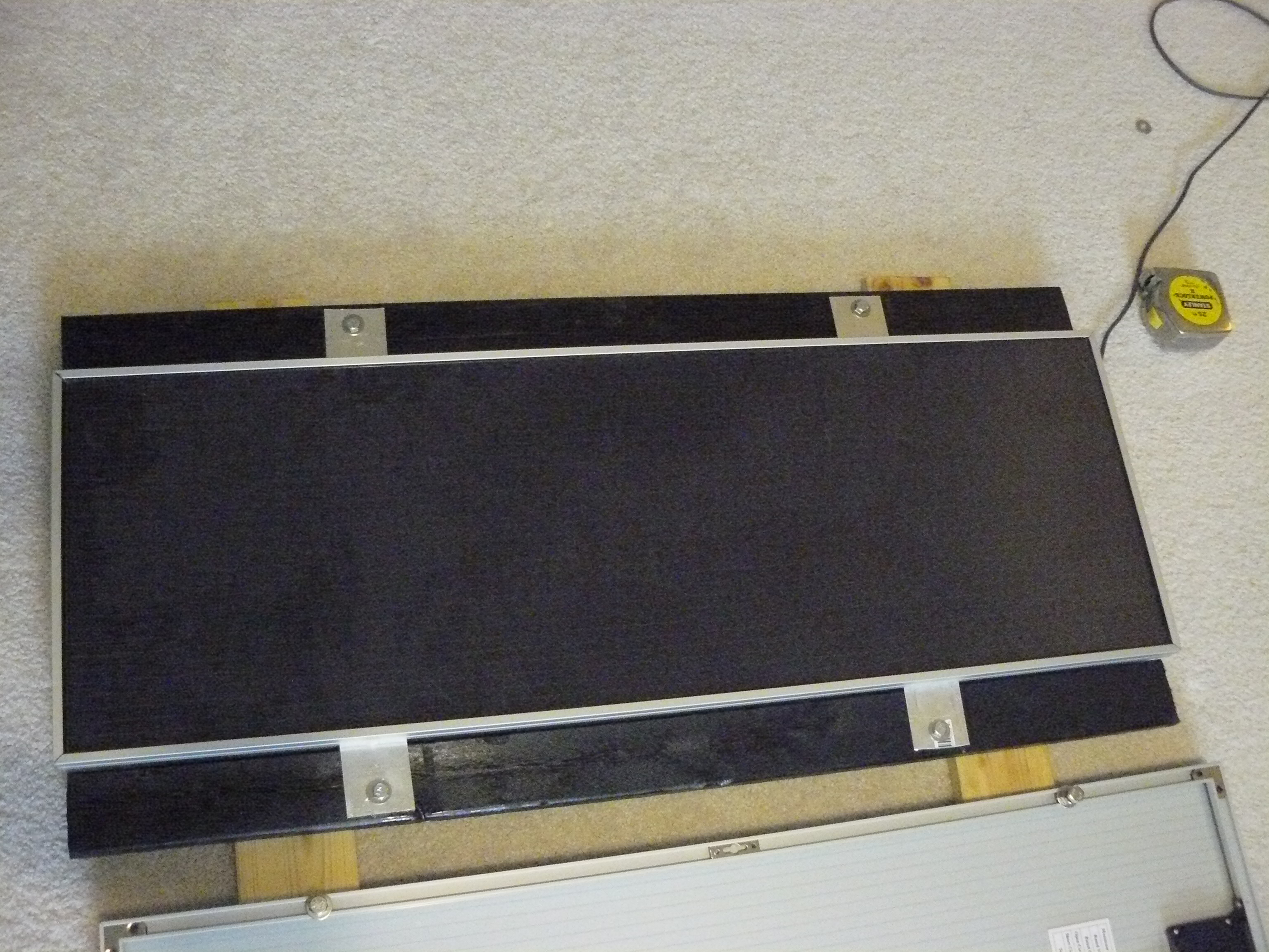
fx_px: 1320
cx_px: 634
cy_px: 476
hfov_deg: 51.4
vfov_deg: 39.7
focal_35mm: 36
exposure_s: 1/40
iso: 1250
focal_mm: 6
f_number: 2.8
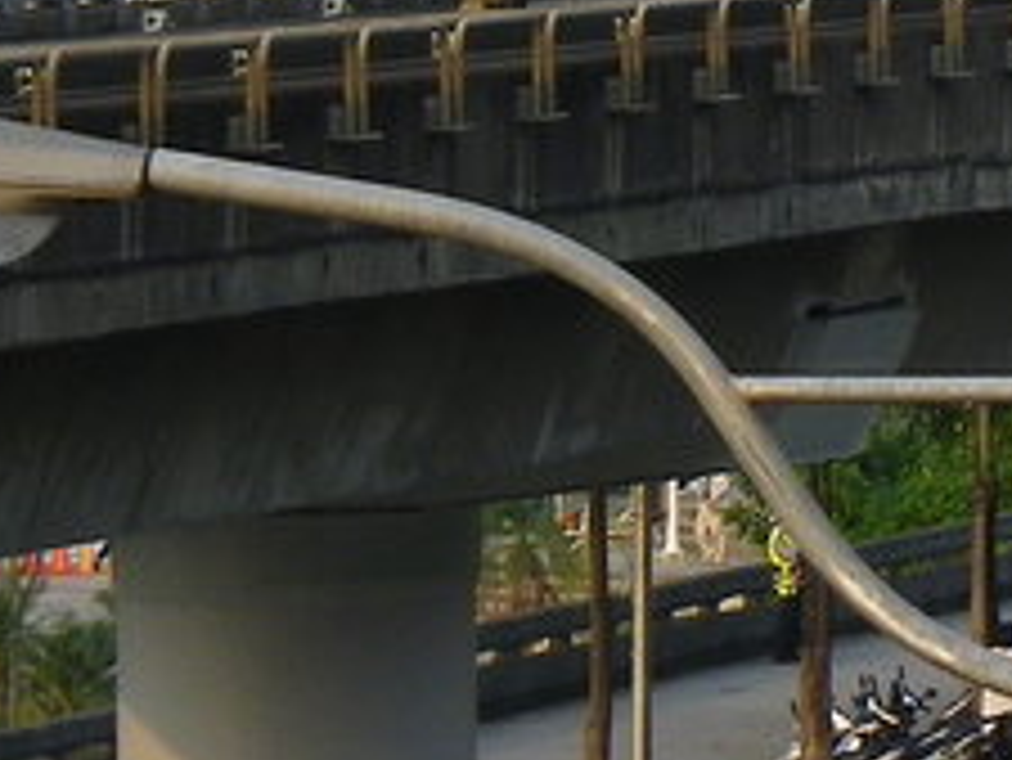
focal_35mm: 606
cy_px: -459
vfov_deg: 2.5
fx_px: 17726
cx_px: 1727
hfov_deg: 3.3
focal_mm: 23.6
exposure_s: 1/160
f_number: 4.5
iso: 64
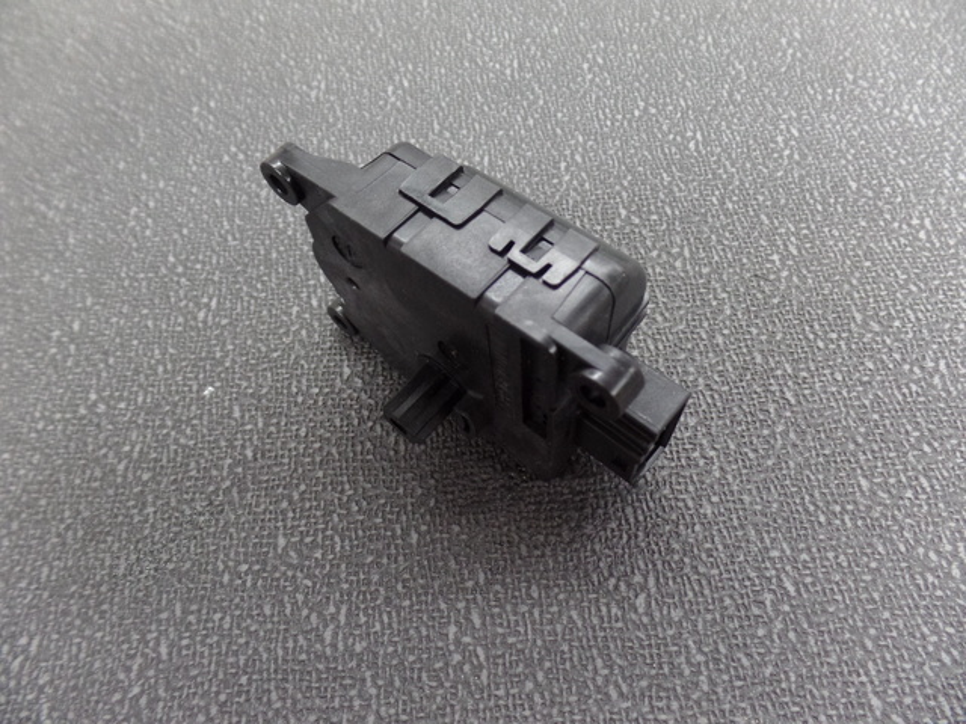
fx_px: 642
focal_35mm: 23
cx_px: 483
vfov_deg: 58.9
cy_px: 362
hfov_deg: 73.9
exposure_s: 1/20
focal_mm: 4.1
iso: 400
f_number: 2.8
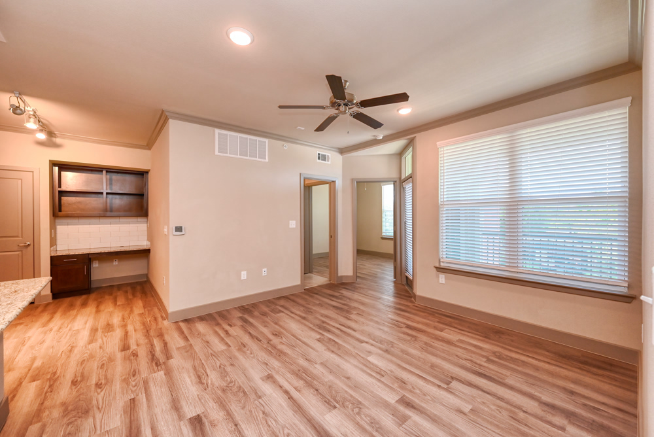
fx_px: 254
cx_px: 327
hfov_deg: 104.2
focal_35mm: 14
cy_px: 218
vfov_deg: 81.3
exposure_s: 1/40
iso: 800
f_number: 7.1
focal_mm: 14
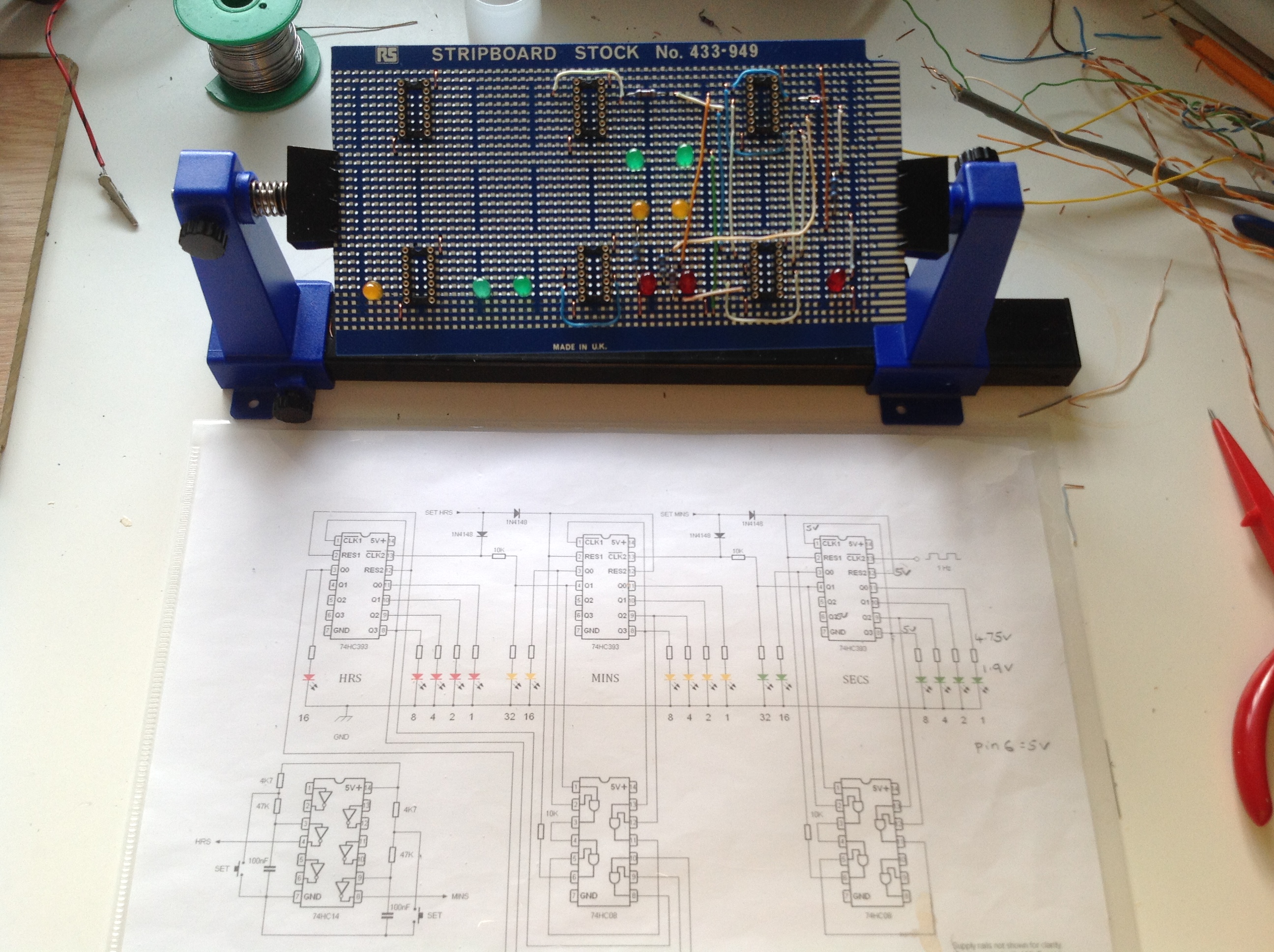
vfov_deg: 40.6
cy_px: 476
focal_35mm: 35
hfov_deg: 52.7
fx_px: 1286
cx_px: 637
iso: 64
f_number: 2.4
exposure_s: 1/60
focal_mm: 4.28
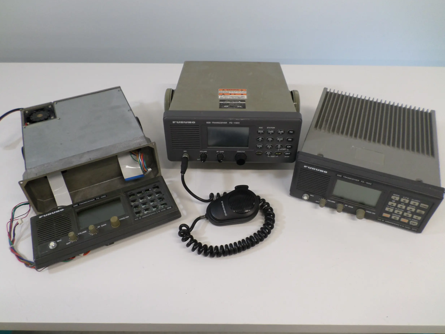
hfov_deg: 67.3
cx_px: 225
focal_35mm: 26
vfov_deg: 53.0
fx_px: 334
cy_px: 162
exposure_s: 1/30
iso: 100
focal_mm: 4.5
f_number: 2.5
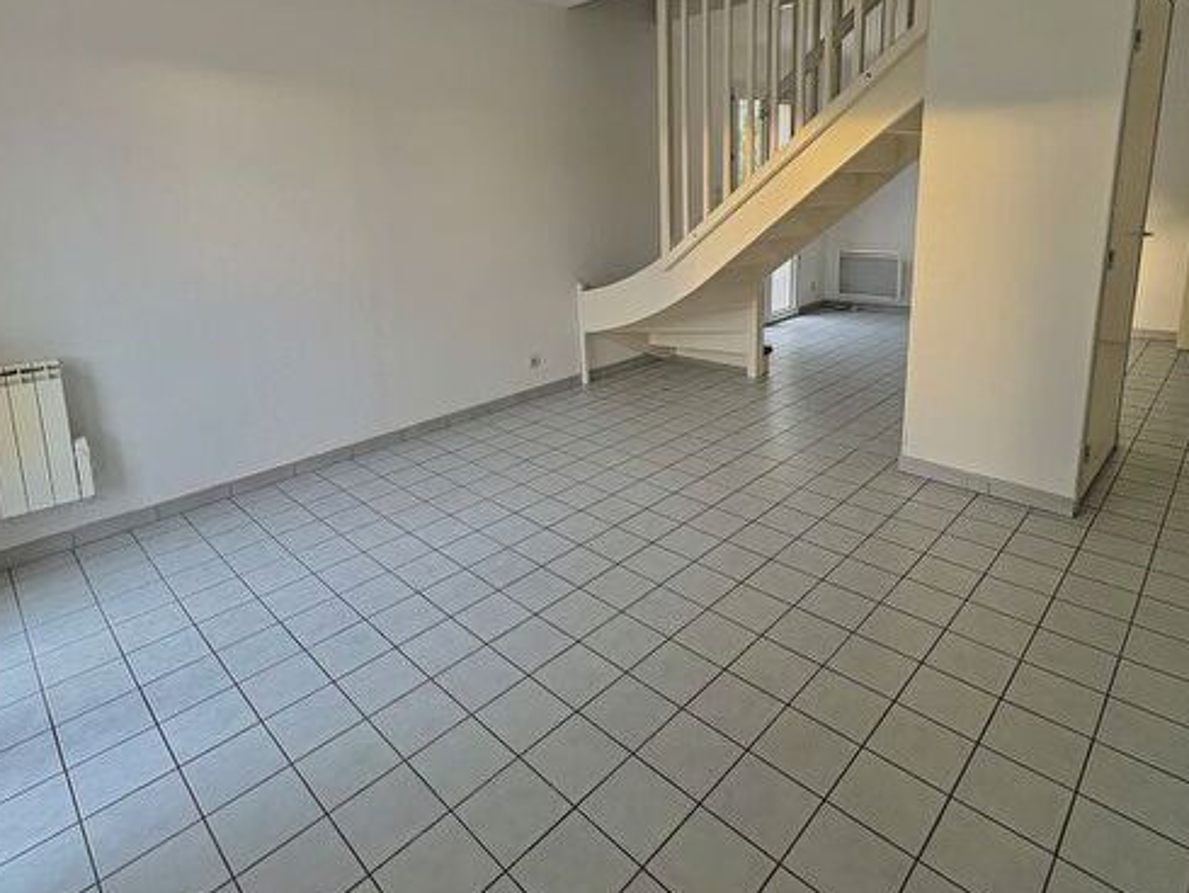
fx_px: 687
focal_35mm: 20
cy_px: 317
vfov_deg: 64.7
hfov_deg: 81.7
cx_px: 582
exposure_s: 1/60
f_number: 2.2
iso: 320
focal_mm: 2.22
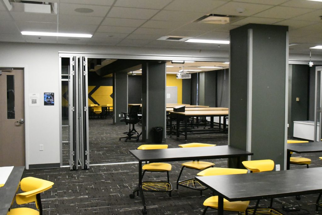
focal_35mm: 36
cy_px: 108
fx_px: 322
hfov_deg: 53.1
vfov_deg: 36.9
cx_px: 161
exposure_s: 1/1250
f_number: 5
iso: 20000
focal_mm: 24
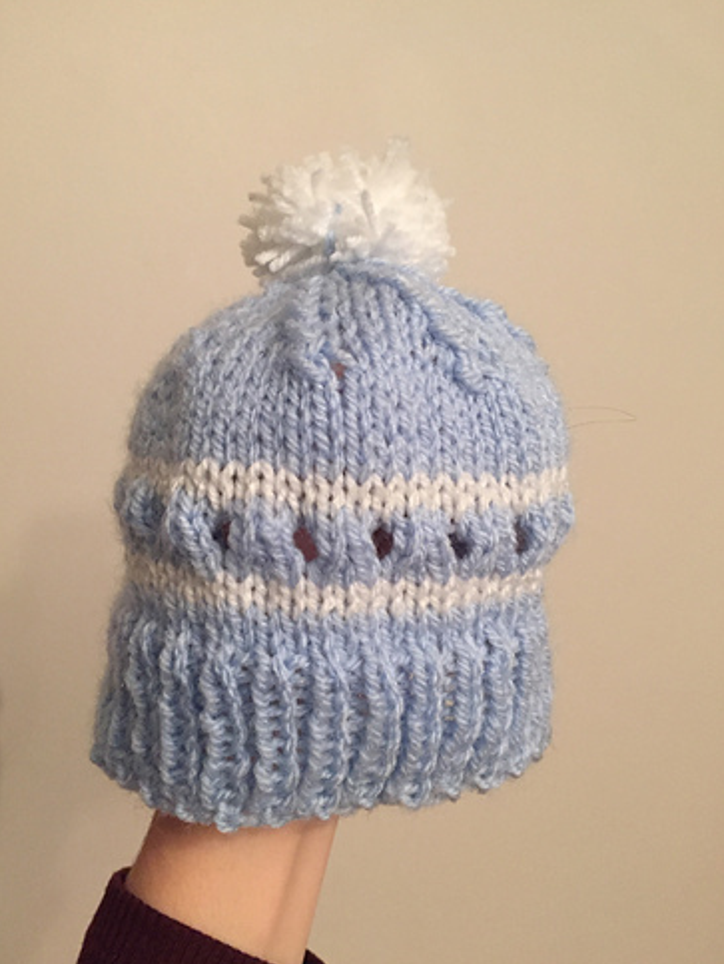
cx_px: 356
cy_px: 489
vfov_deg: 59.9
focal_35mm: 30
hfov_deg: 46.8
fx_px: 836
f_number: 2.2
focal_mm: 4.15
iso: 250
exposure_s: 1/17
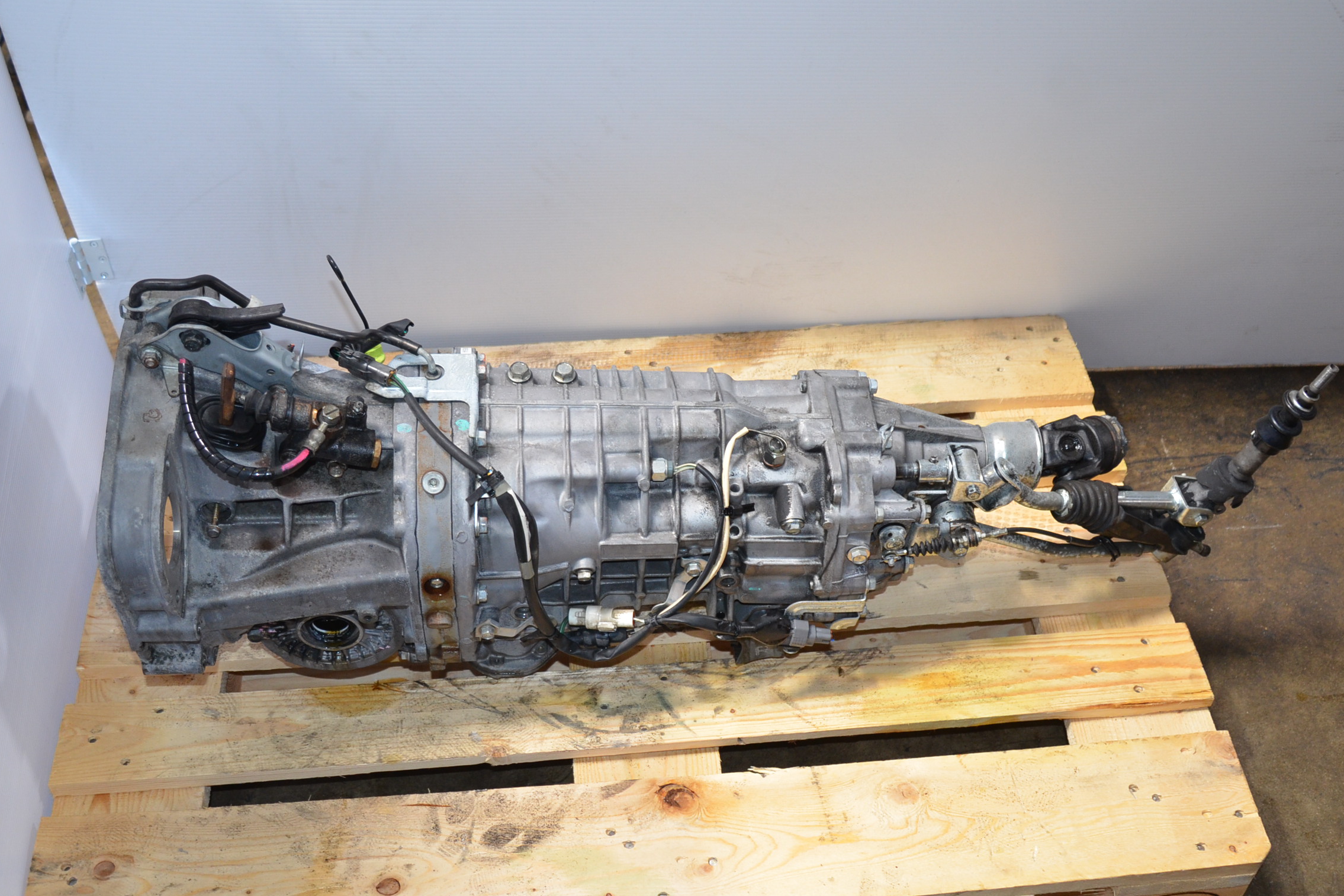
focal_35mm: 39
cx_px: 673
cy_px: 468
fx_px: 1456
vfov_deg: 34.2
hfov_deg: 49.6
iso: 800
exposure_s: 1/60
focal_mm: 24
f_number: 3.5
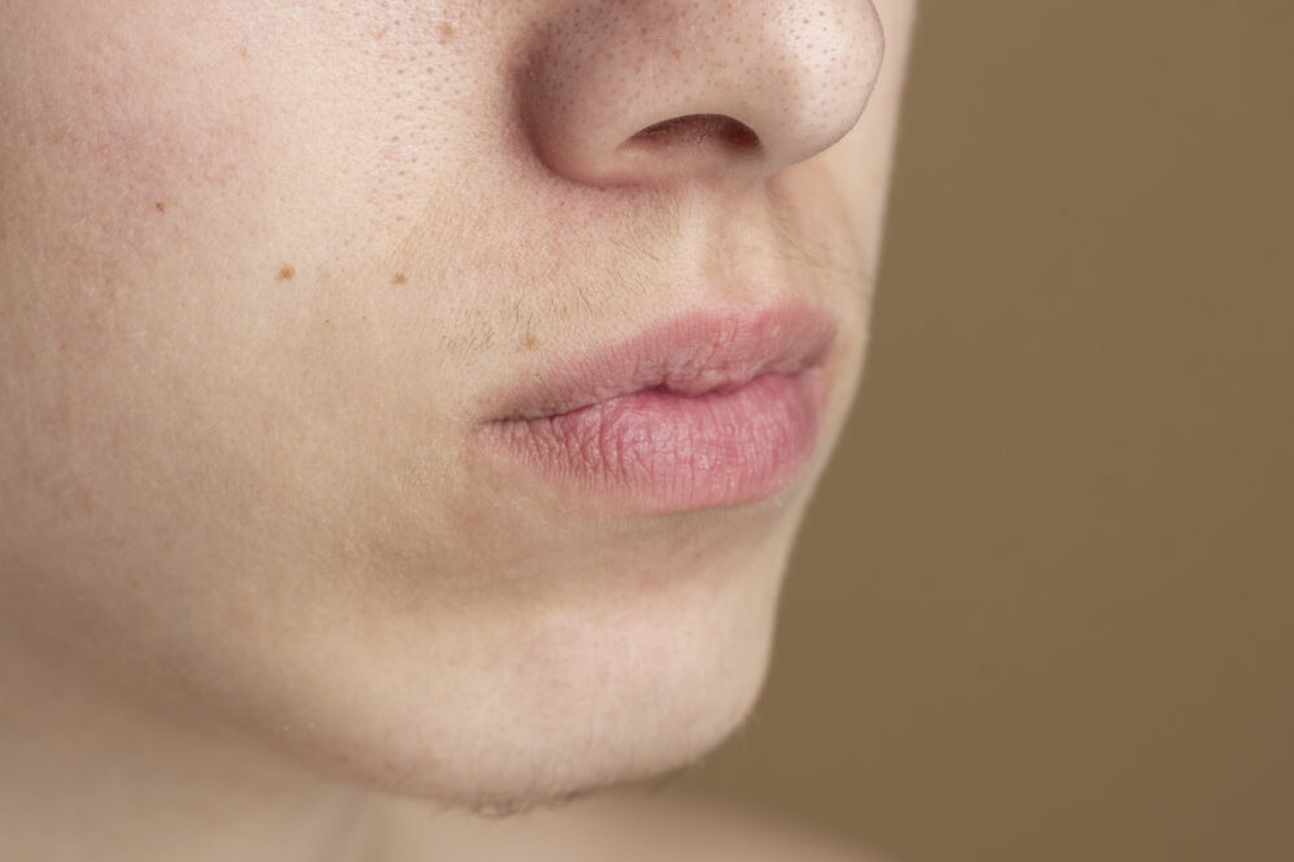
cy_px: 539
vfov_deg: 8.5
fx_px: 5823
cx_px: 312
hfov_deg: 12.6
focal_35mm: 162
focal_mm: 105
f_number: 8
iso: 200
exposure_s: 1/200
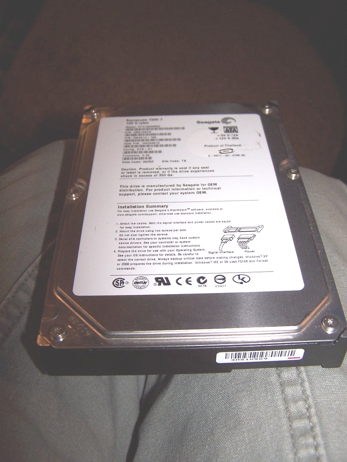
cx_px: 174
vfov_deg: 49.0
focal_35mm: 38
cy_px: 231
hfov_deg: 37.7
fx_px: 508
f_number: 2.8
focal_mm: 6.3
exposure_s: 1/60
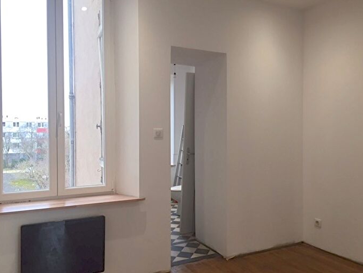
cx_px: 186
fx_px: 315
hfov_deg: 59.9
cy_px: 139
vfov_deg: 46.8
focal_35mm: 30
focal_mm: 4.15
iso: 32
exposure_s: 1/33
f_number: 2.2
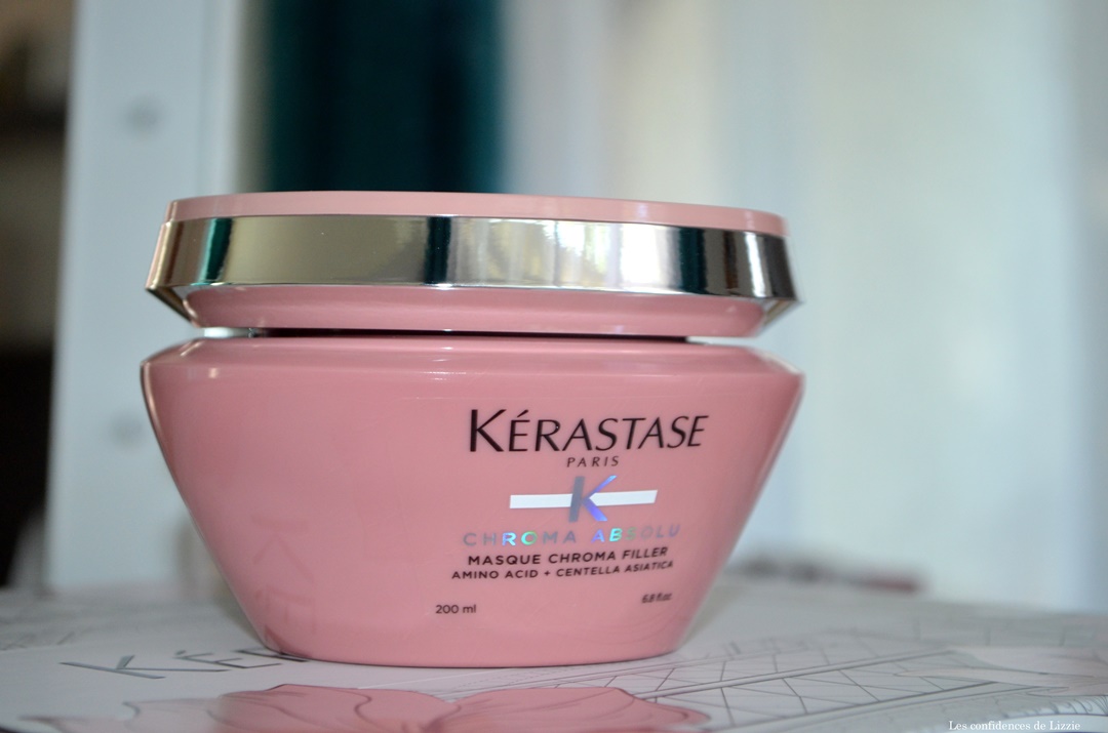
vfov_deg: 16.5
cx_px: 554
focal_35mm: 82
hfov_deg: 24.7
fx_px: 2534
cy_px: 366
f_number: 5.6
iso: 1100
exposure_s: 1/60
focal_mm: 55
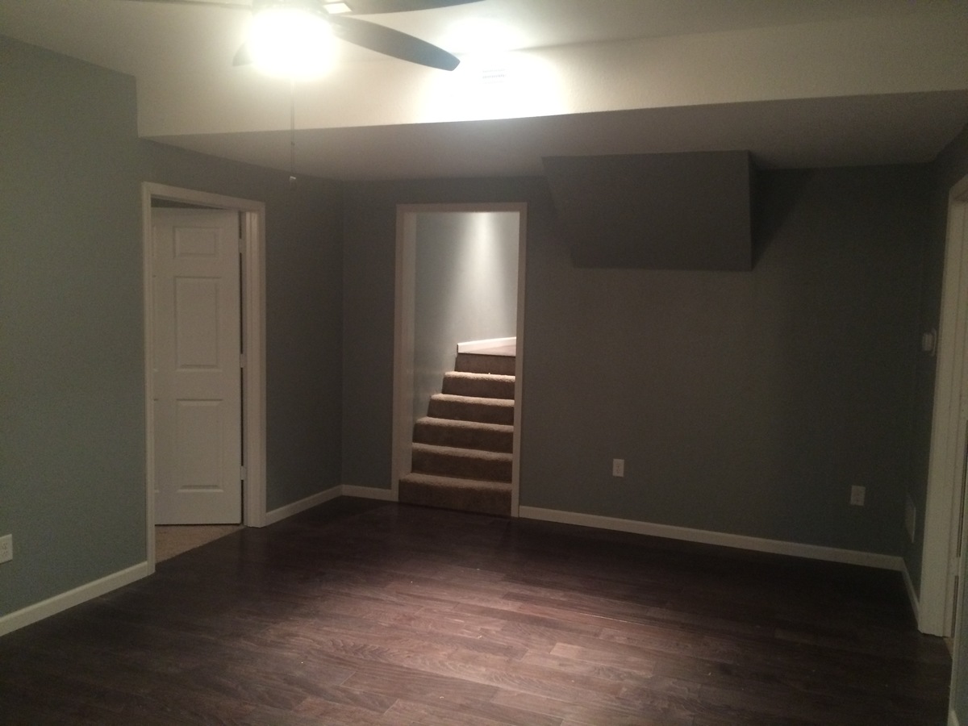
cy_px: 363
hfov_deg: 61.7
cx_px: 484
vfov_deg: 48.2
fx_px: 811
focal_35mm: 29
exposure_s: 1/24
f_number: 2.2
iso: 320
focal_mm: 4.15
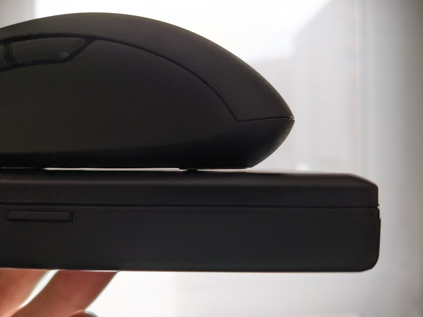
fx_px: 330
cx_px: 212
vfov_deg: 51.3
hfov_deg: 65.3
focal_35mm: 27
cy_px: 158
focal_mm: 4.38
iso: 51
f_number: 1.73
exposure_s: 1/285
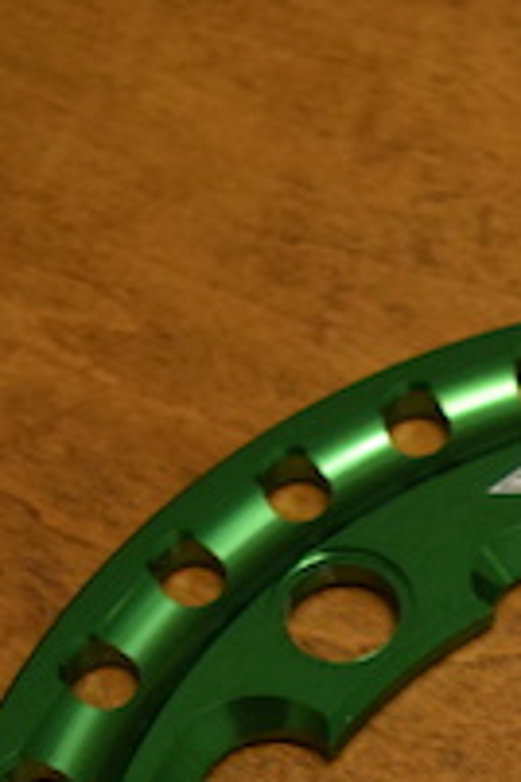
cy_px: 1033
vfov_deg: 11.6
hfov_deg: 7.8
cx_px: 778
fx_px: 3755
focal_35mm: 173
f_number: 4.2
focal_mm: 29
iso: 800
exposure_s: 1/13
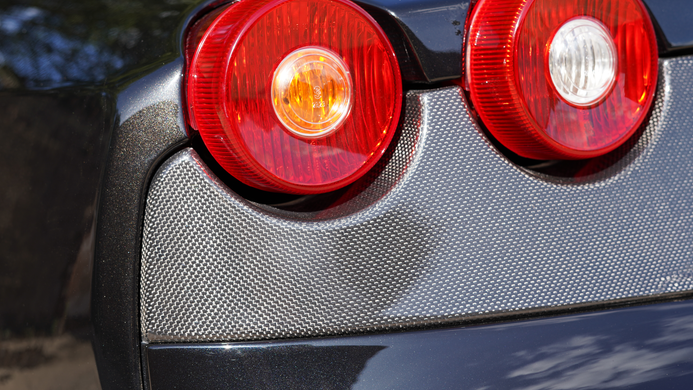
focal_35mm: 53
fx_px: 974
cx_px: 350
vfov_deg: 22.6
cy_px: 156
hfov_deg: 39.2
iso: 100
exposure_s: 1/200
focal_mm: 50
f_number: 4.5
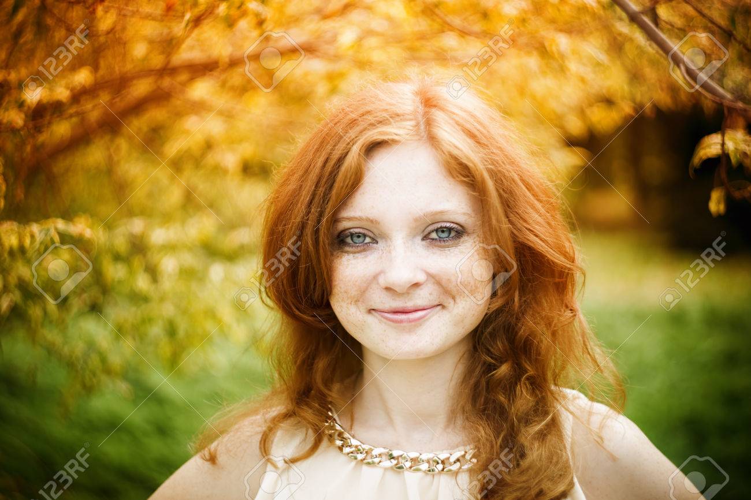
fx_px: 1043
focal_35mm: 50
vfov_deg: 27.0
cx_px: 376
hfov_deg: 39.6
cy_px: 250
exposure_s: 1/800
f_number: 1.7
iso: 200
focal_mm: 50
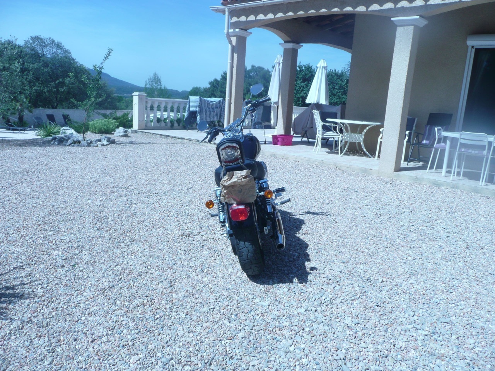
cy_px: 186
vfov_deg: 49.7
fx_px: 400
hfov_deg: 63.4
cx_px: 248
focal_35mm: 28
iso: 100
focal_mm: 4.6
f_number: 8
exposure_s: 1/320
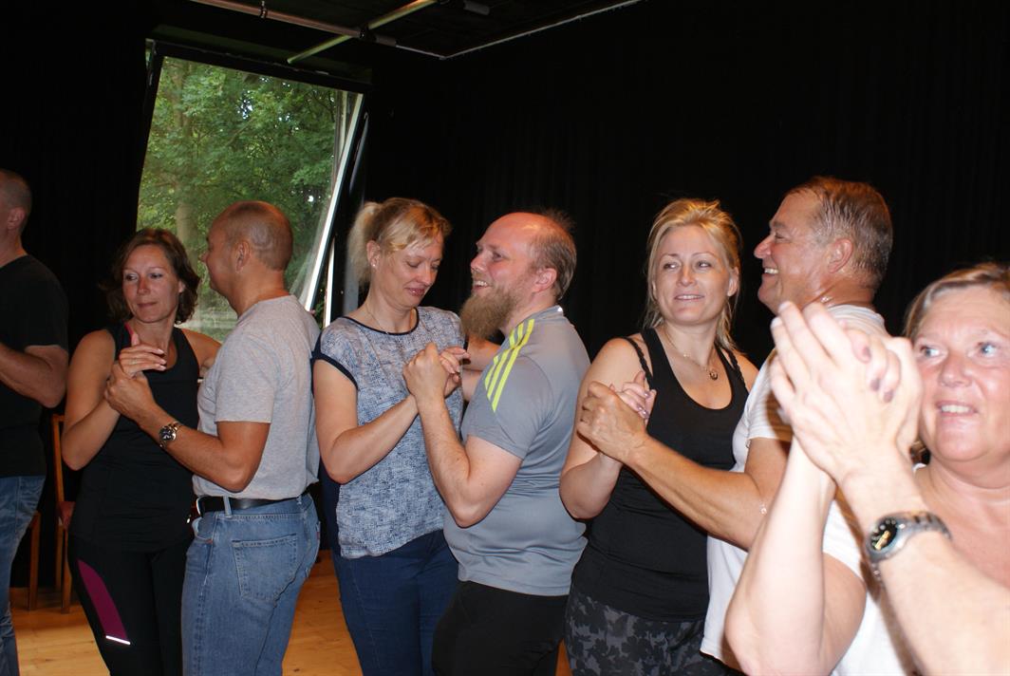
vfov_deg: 37.0
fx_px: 1011
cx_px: 505
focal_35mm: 36
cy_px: 338
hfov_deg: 53.1
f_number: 5.6
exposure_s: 1/60
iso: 400
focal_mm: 24
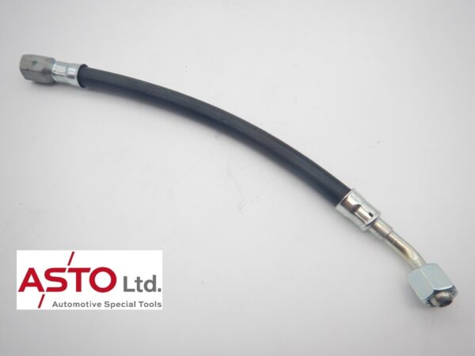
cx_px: 238
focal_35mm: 24
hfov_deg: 71.6
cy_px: 178
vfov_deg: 56.8
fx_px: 329
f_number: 2.8
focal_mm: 4.3
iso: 125
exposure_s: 1/400
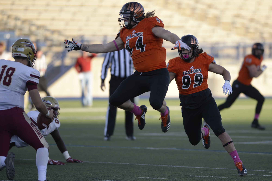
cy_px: 90
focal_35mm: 300
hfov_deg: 6.9
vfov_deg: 4.6
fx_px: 2266
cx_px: 136
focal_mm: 300
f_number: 2.8
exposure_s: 1/1250
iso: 250
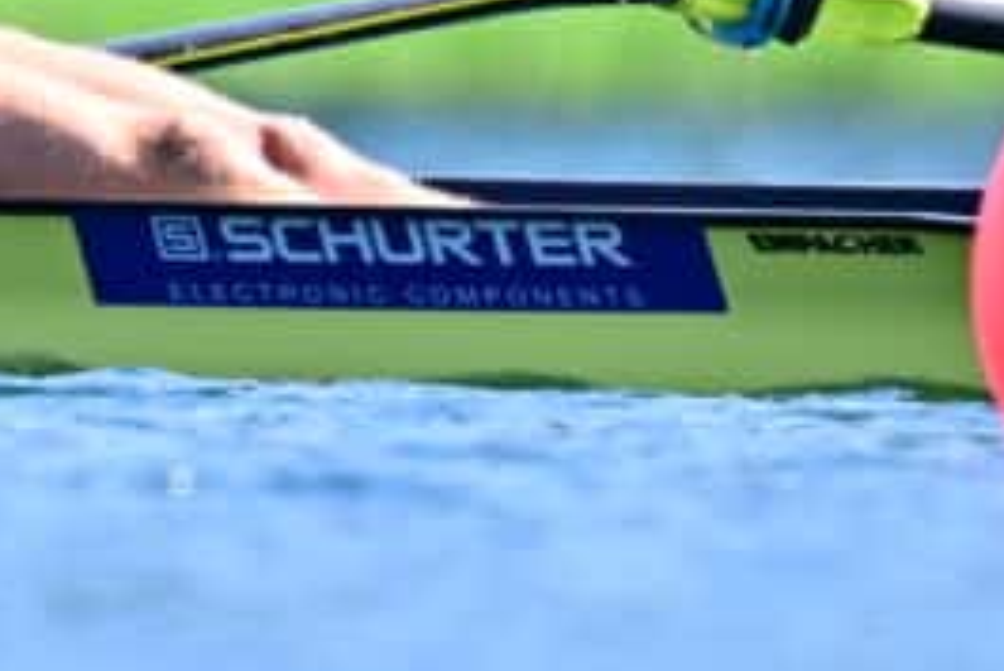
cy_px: -320
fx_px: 86136
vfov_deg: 0.4
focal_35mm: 3087
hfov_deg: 0.7
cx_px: -864
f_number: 4
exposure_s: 1/2500
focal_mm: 400
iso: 400
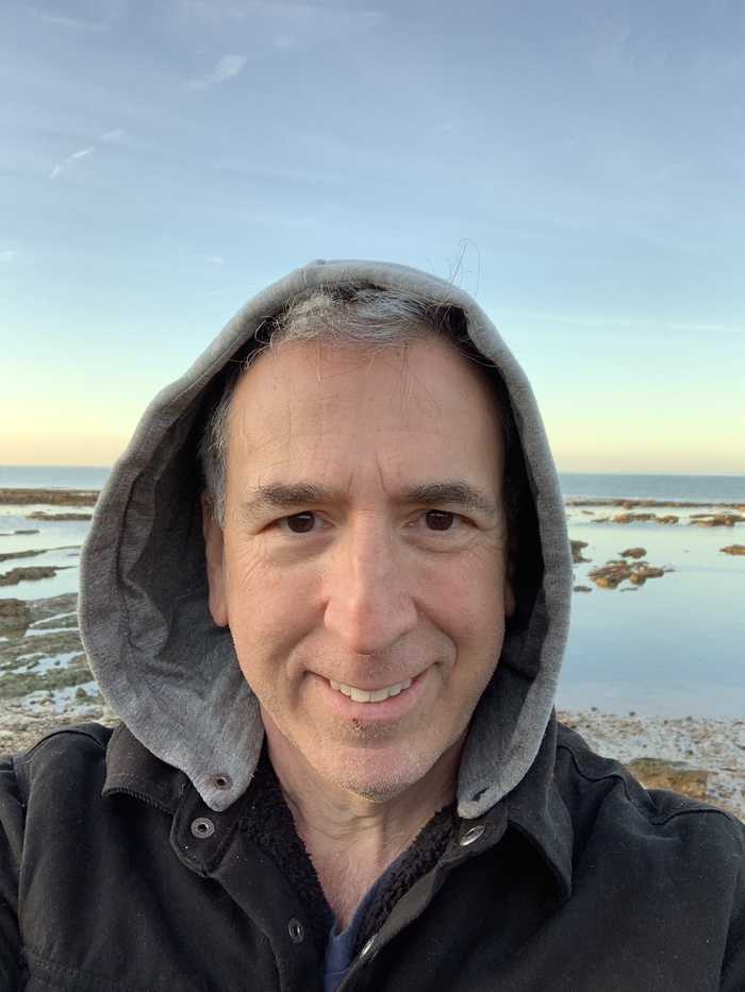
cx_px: 372
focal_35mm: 32
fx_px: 918
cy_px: 496
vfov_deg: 56.8
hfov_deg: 44.2
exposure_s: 1/121
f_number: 2.2
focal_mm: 2.87
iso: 40
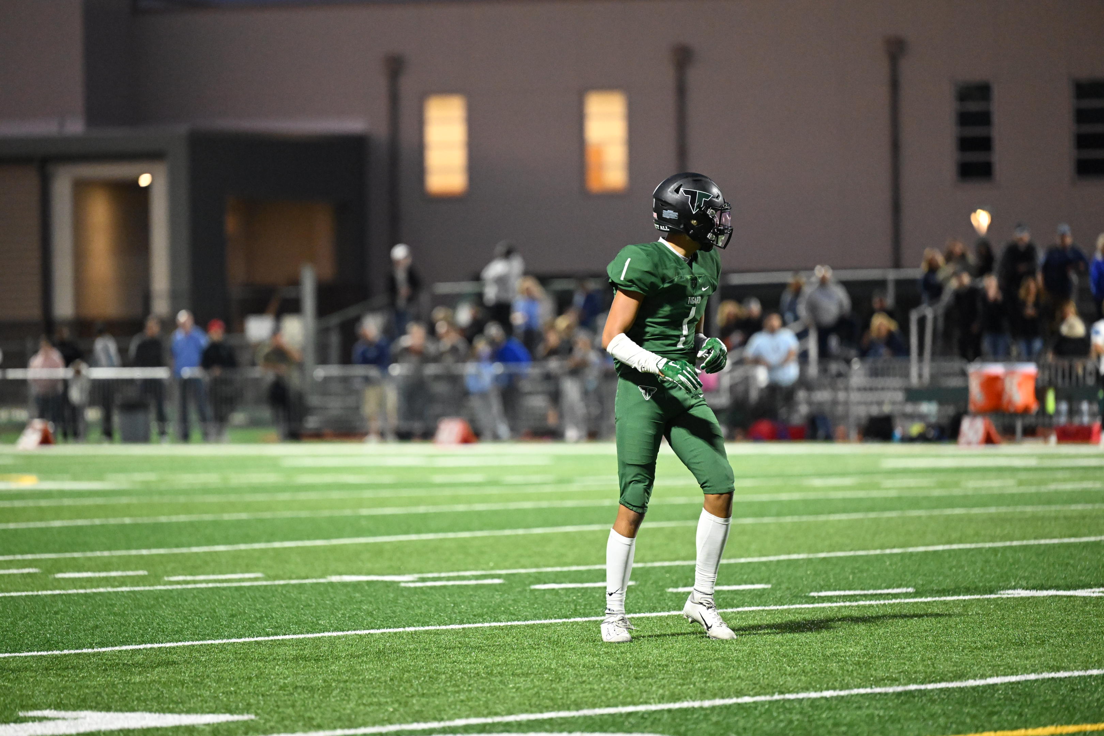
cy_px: 368
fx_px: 6133
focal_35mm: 200
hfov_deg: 10.3
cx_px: 552
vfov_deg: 6.9
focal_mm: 200
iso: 8000
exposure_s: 1/800
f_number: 2.8
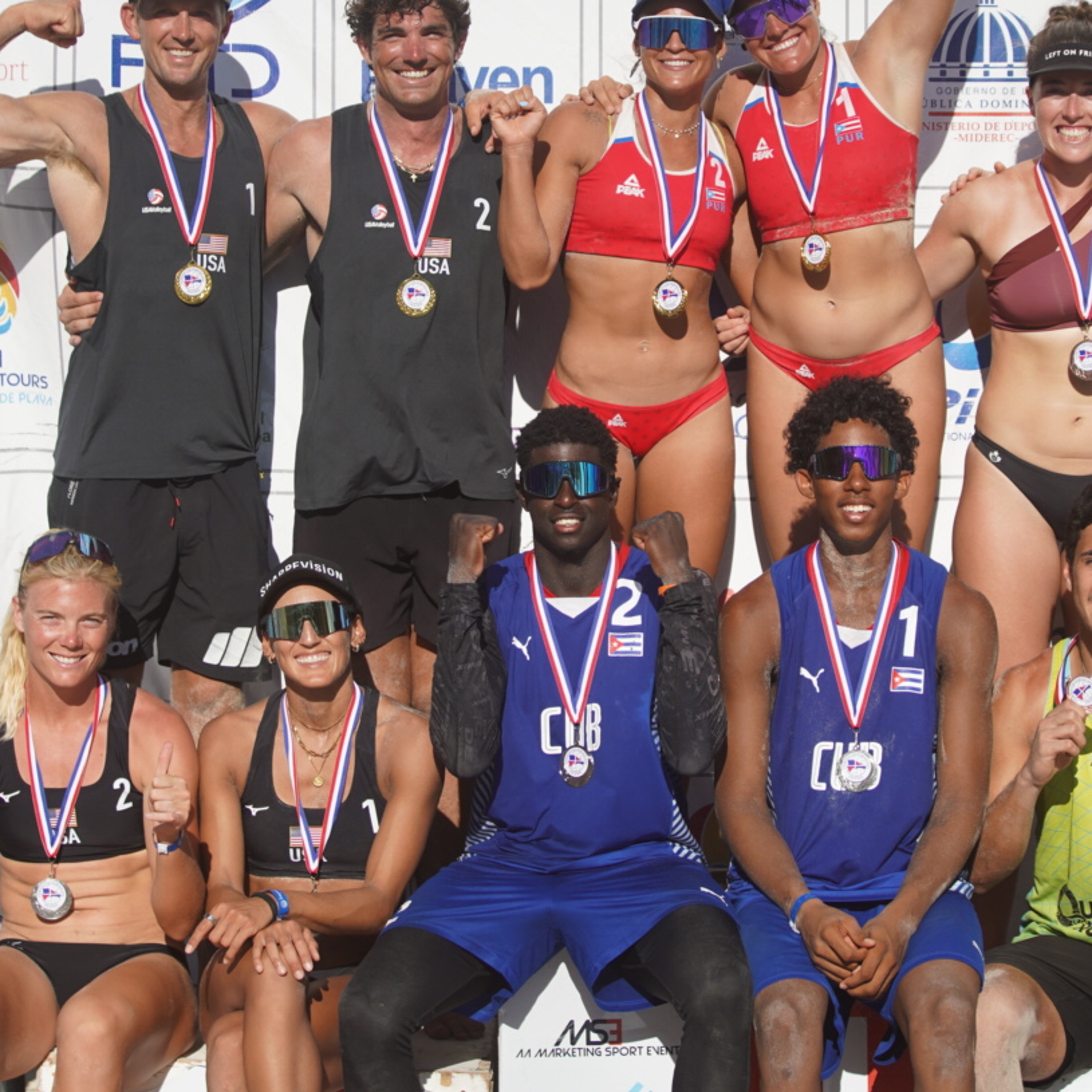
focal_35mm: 118
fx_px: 4211
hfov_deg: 14.8
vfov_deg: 14.8
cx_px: 647
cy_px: 381
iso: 200
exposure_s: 1/4000
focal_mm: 70
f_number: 2.8
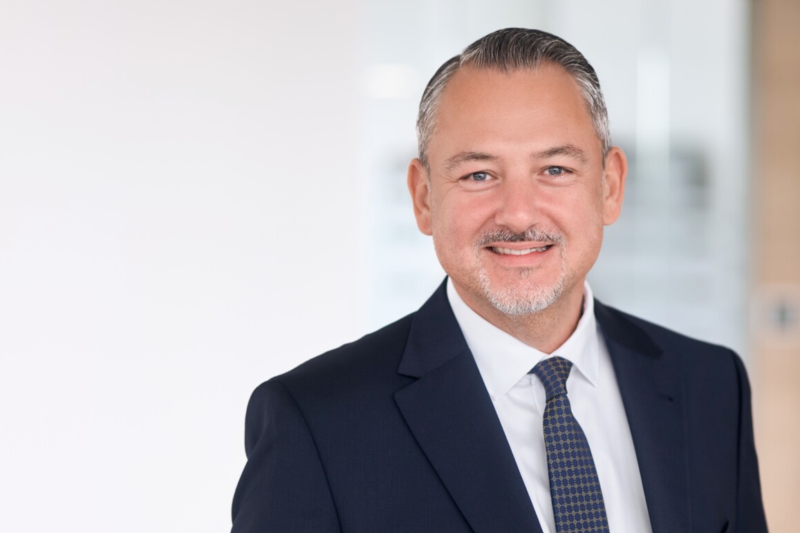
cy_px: 351
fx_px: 2644
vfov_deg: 11.5
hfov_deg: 17.1
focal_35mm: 119
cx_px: 559
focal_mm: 85
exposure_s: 1/125
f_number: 1.8
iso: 100
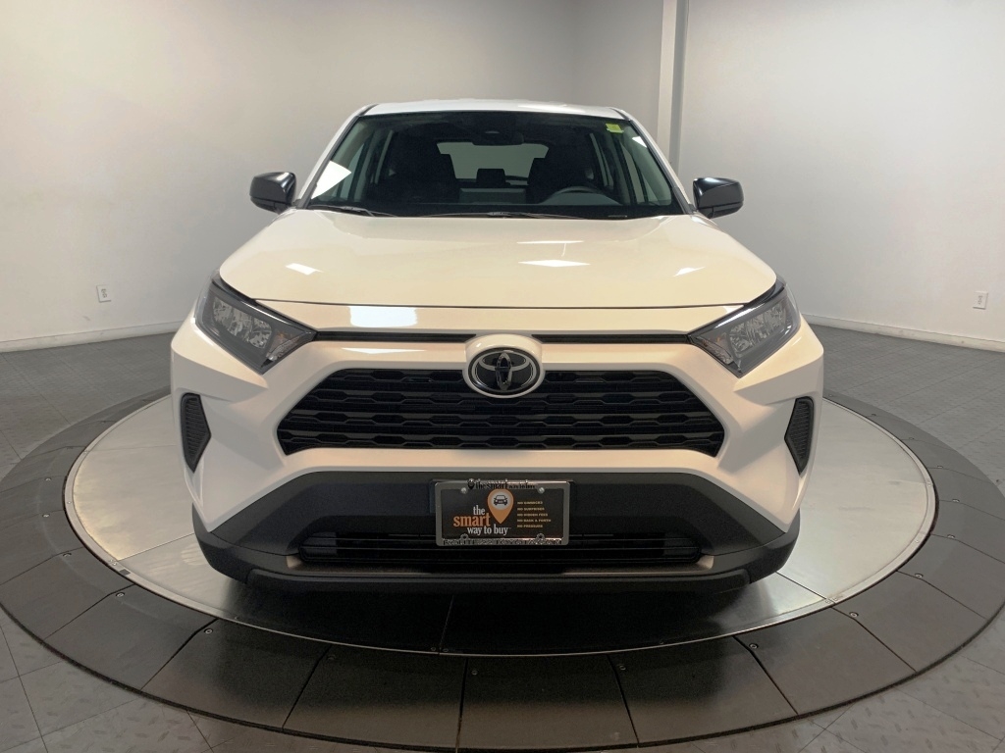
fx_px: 755
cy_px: 376
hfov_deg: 67.3
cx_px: 502
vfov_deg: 53.1
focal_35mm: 26
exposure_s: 1/60
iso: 125
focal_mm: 4.25
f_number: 1.8
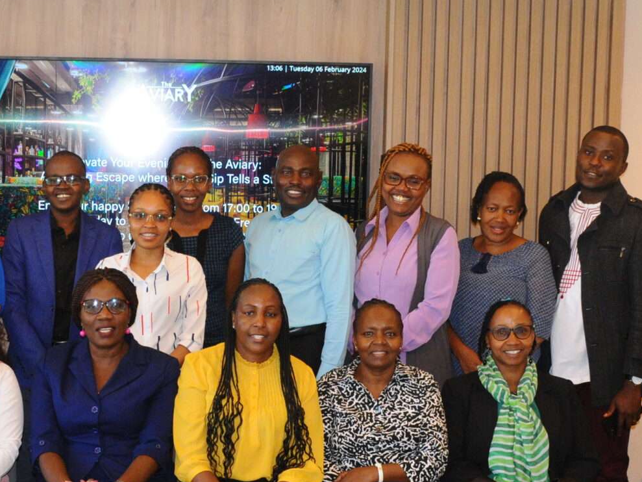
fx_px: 1521
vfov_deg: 18.0
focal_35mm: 82
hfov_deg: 23.7
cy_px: 303
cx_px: 223
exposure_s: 1/60
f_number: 5.6
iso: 1000
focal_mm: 22
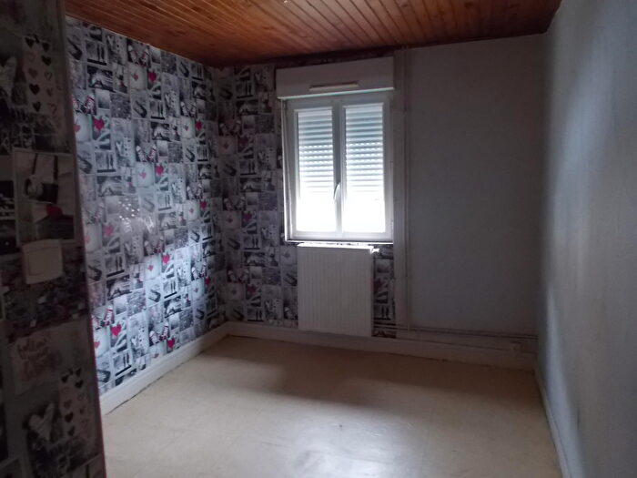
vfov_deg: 53.1
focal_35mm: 26
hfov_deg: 67.3
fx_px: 478
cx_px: 318
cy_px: 239
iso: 320
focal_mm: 4.6
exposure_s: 1/2
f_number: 3.2
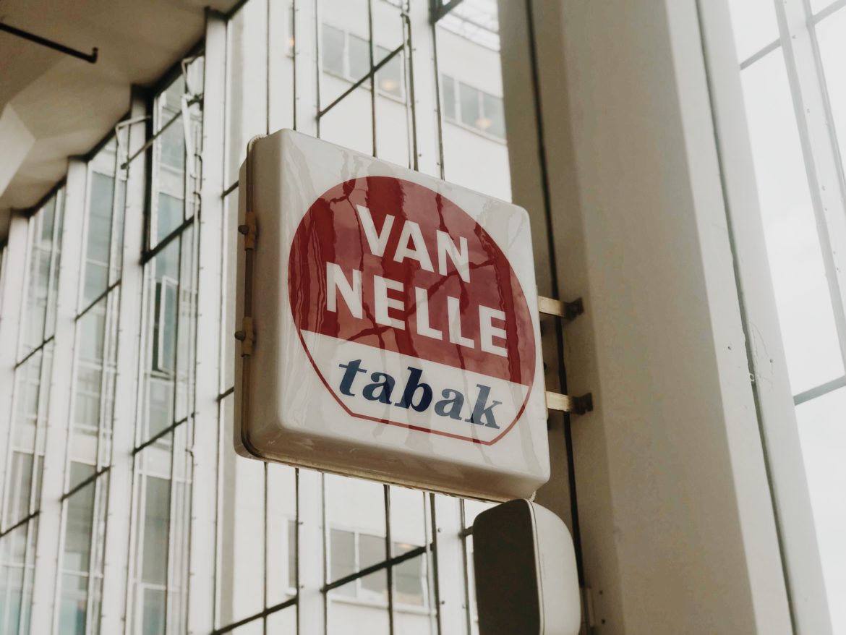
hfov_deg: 33.8
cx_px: 423
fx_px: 1393
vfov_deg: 25.7
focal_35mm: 57
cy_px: 318
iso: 20
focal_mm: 6.6
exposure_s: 1/535
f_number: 2.8
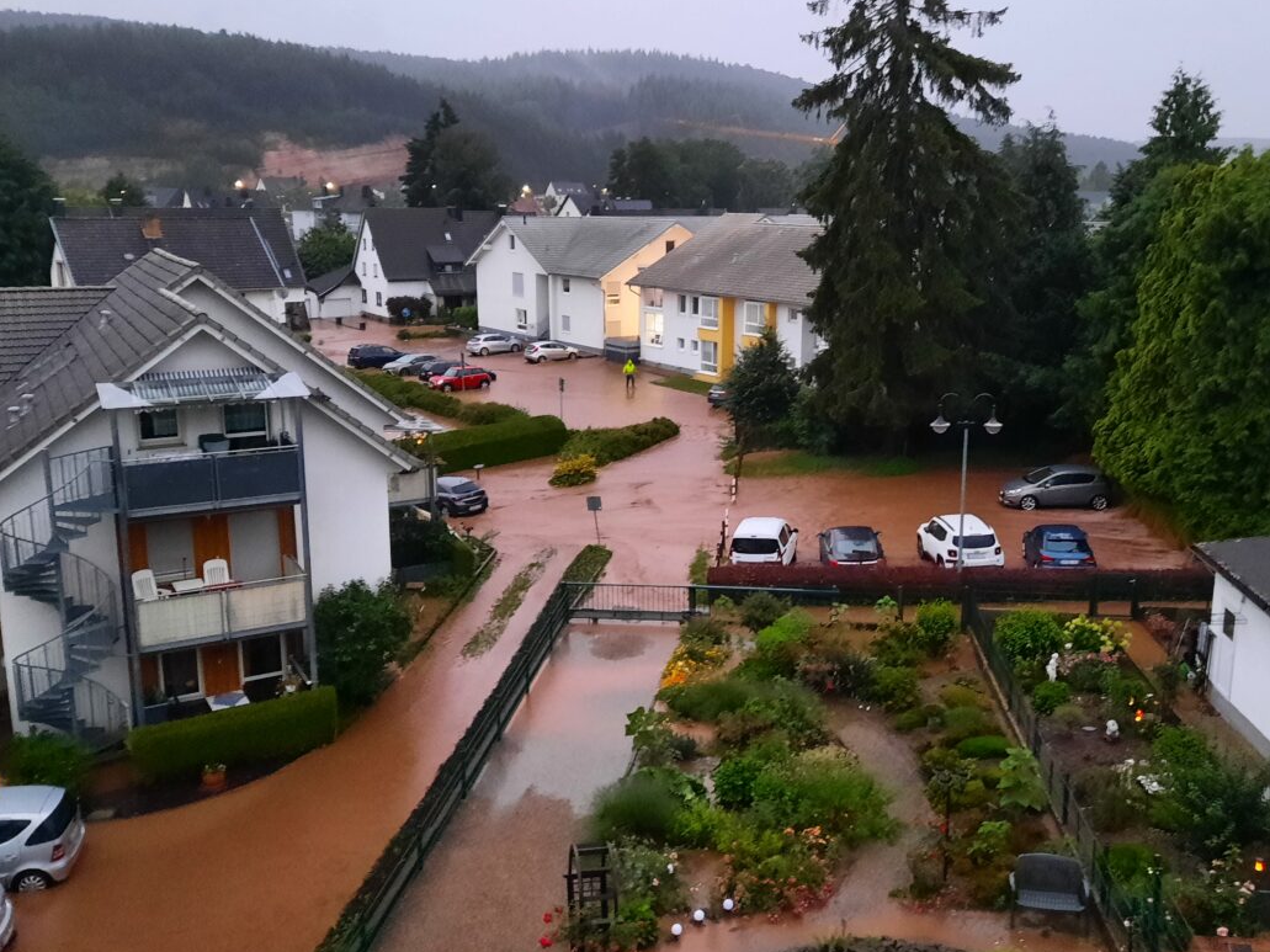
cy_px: 443
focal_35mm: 32
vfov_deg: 44.1
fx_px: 1174
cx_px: 705
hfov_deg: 56.7
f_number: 2
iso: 800
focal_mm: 4.6
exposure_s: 1/10
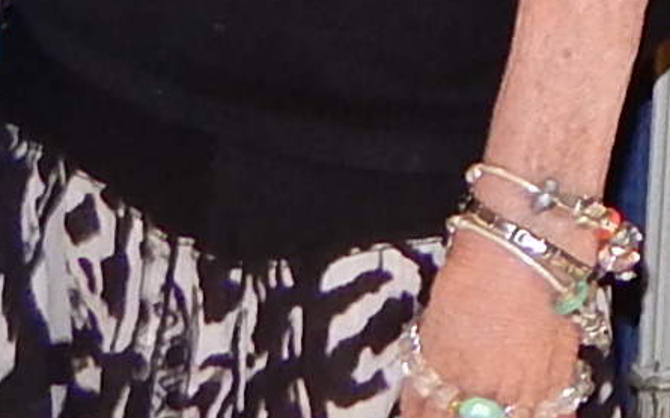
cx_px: 1579
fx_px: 3268
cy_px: -1165
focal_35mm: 179
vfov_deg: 6.2
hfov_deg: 10.2
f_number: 3
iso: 200
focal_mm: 4
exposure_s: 1/30
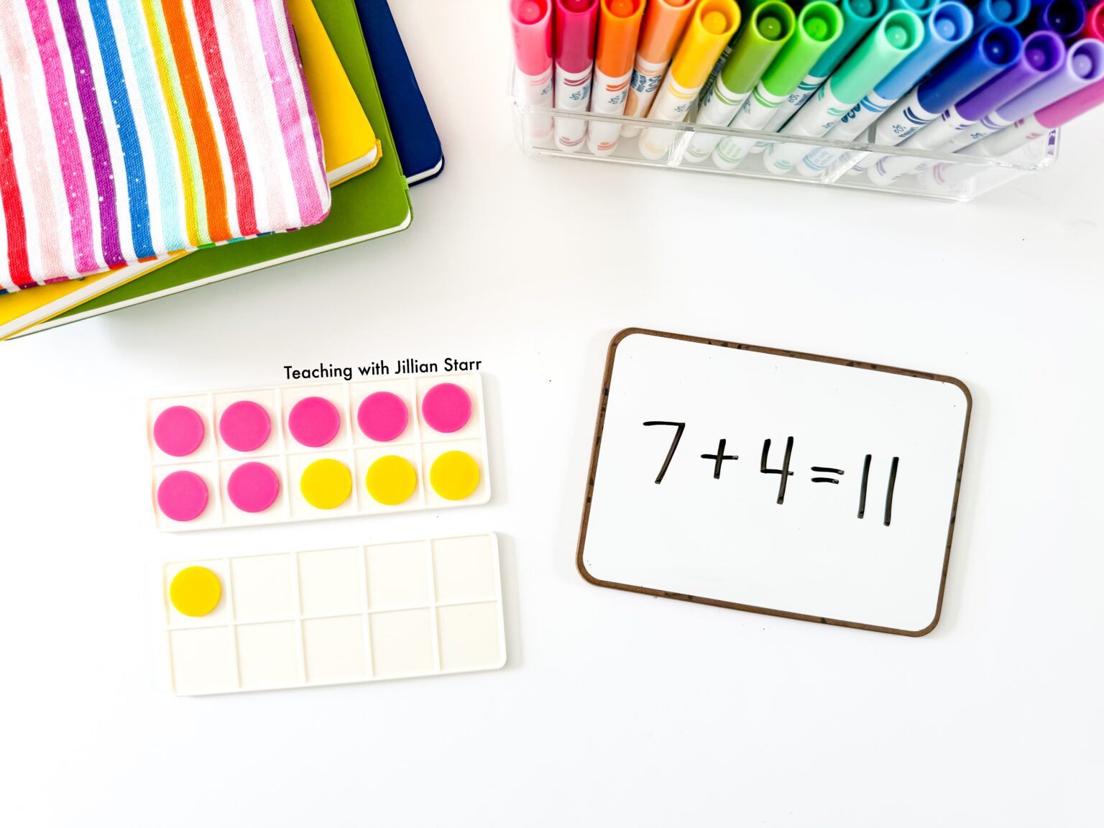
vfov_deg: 56.8
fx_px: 765
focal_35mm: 24
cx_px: 552
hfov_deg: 71.6
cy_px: 414
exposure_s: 1/120
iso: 64
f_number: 1.8
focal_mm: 6.76
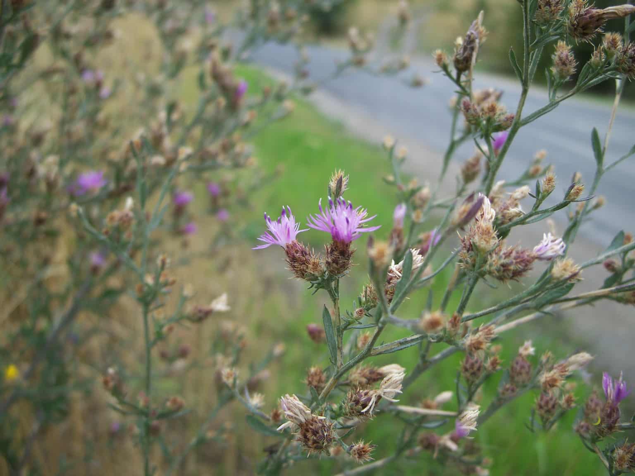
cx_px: 318
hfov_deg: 50.1
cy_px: 238
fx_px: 679
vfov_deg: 38.7
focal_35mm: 37
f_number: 2.8
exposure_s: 1/200
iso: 64
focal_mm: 7.8
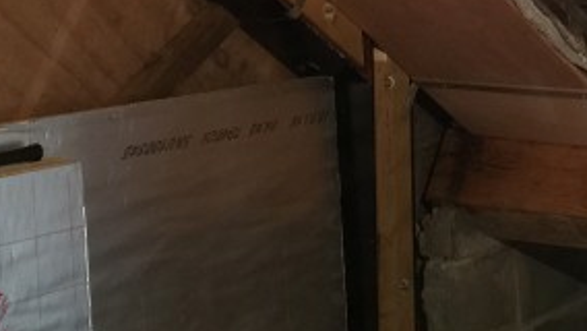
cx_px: 339
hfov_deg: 23.9
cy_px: -149
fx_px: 1386
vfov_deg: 13.0
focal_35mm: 89
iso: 125
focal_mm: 4.15
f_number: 2.2
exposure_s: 1/8
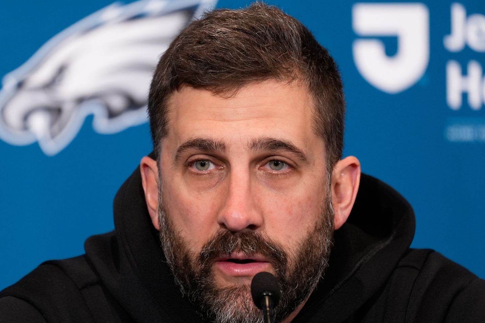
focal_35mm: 571
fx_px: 7690
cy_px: 199
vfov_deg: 2.4
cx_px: 208
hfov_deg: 3.6
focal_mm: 400
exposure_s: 1/200
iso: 2000
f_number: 5.6
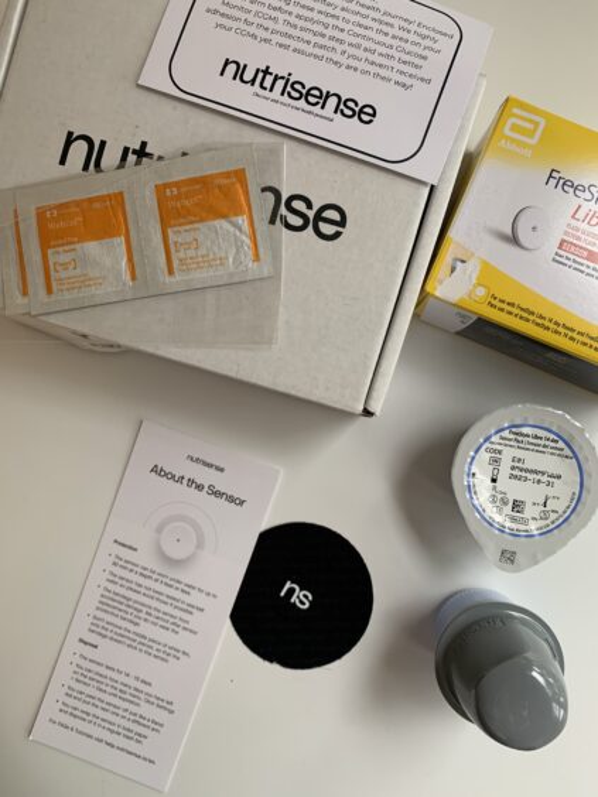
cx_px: 299
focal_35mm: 26
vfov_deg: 67.3
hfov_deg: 53.1
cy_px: 398
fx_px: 599
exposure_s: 1/60
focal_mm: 4.25
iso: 100
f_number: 1.8
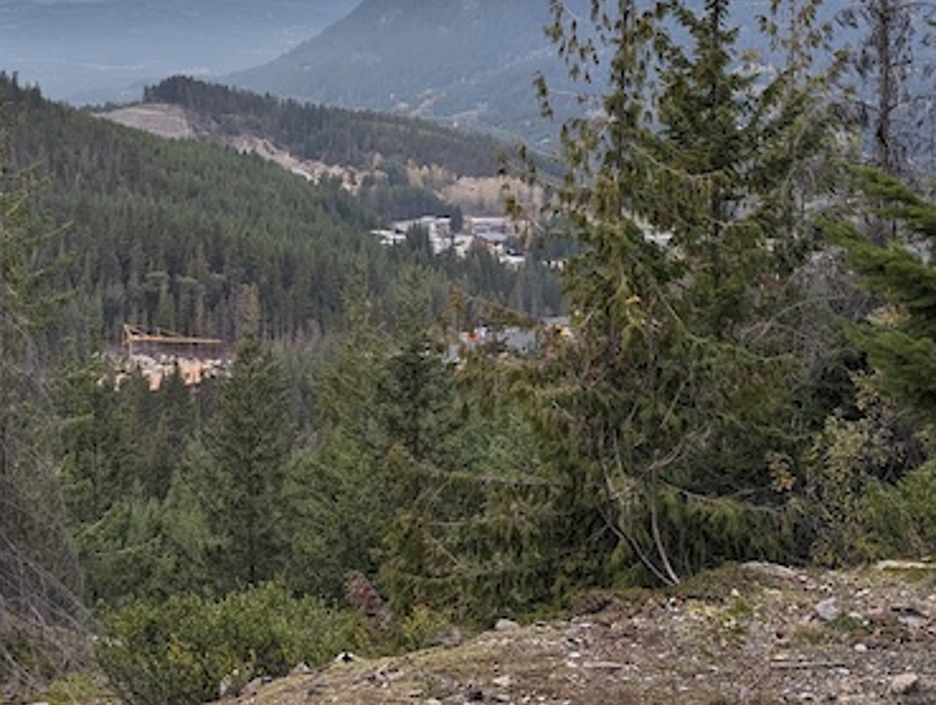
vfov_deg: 27.2
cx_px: 200
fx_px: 1408
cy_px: 79
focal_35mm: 52
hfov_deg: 35.7
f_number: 1.85
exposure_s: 1/217
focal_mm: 6.81
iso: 46
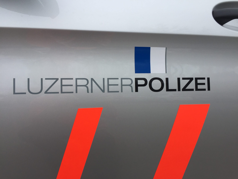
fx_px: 199
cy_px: 90
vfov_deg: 48.2
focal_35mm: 29
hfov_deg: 61.7
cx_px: 119
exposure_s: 1/719
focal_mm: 4.15
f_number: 2.2
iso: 32
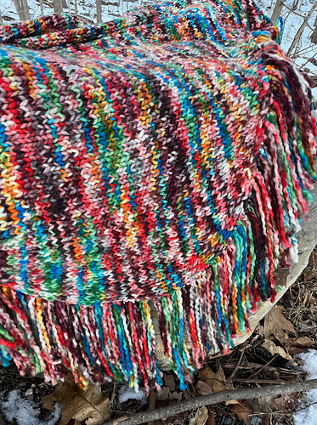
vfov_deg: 67.4
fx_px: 319
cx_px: 158
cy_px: 212
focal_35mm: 26
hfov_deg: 52.9
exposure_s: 1/122
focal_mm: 5.1
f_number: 1.6
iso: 64
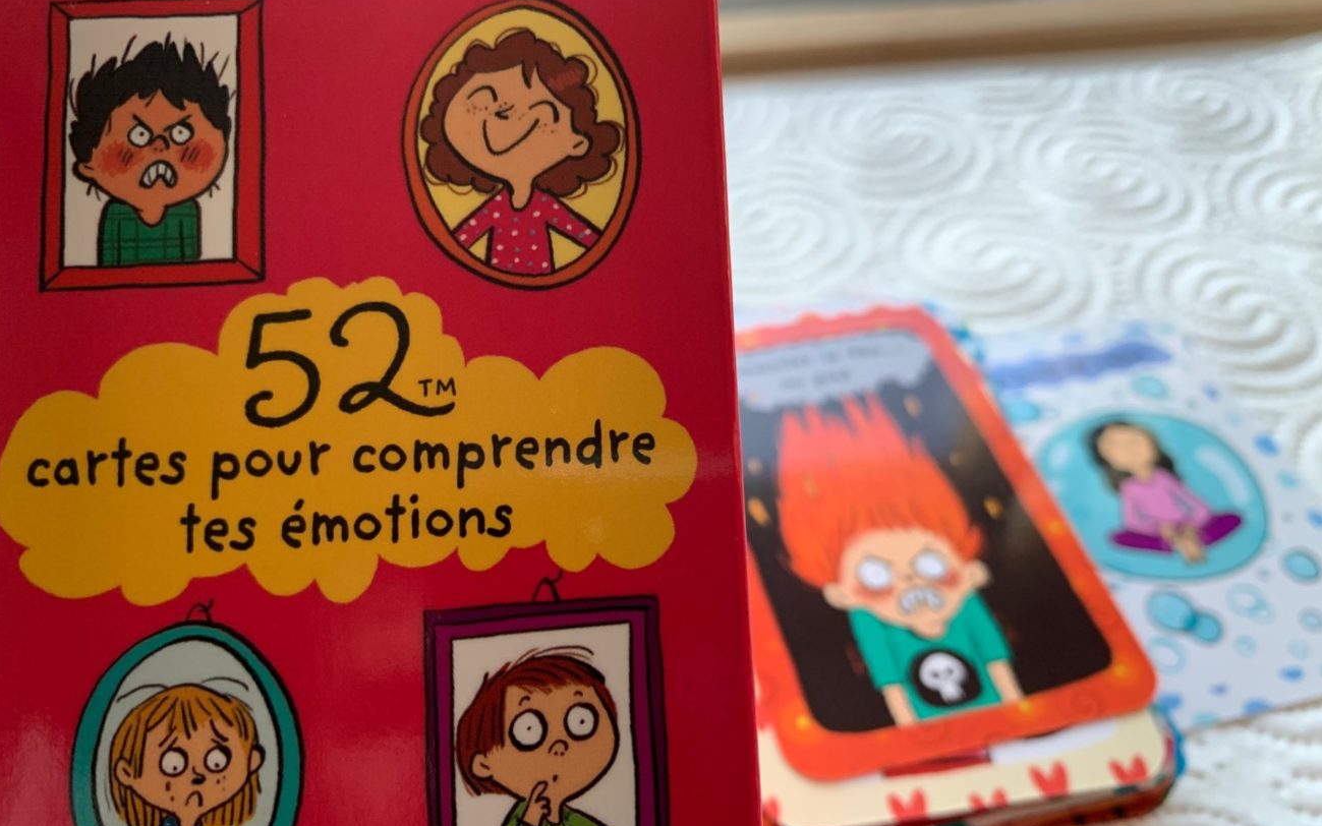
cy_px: 446
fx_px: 1009
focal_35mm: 28
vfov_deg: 44.5
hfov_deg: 66.5
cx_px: 651
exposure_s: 1/60
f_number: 1.8
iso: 100
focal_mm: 4.25
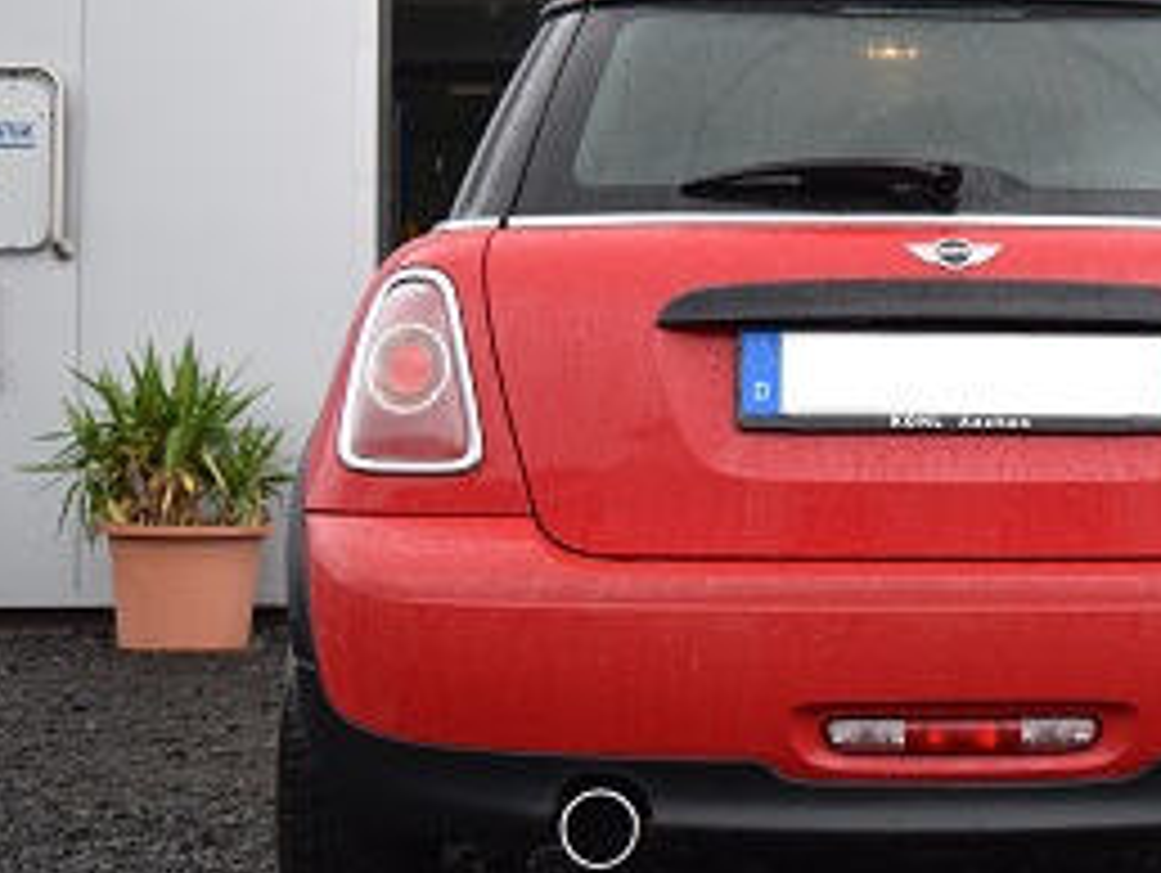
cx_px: 927
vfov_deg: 22.3
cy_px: 324
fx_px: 2214
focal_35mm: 66
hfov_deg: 28.8
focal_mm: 23
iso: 800
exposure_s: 1/800
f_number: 3.8
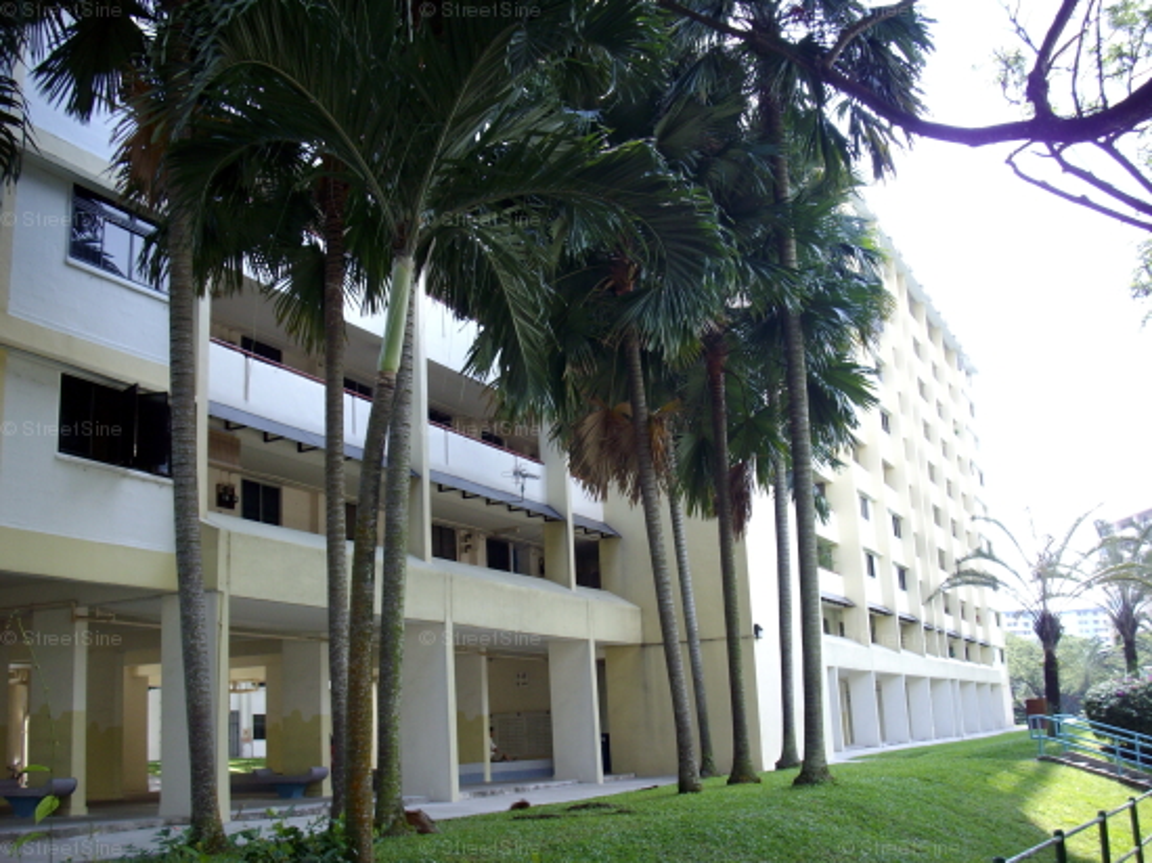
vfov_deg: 38.6
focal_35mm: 37
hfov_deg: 50.2
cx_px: 576
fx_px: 1231
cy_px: 432
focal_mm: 6.2
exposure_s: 1/160
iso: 80
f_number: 2.8
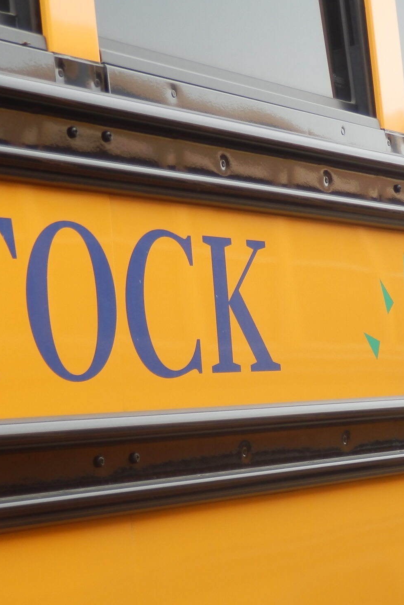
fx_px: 1818
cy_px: 350
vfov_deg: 18.9
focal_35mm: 108
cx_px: 205
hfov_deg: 12.7
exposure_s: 1/100
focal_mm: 10.8
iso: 80
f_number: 4.2
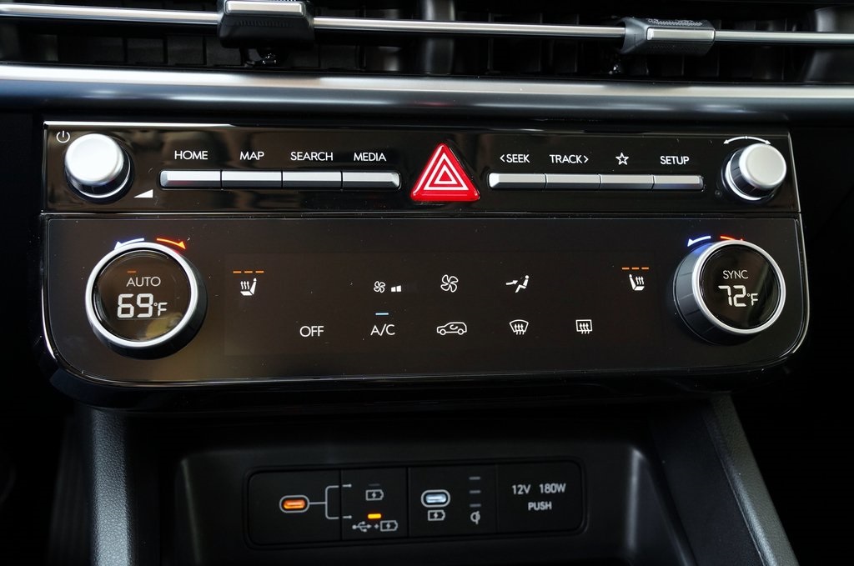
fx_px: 876
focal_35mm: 37
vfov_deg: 35.8
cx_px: 427
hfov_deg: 52.0
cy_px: 283
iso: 5000
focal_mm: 37
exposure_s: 1/40
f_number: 8
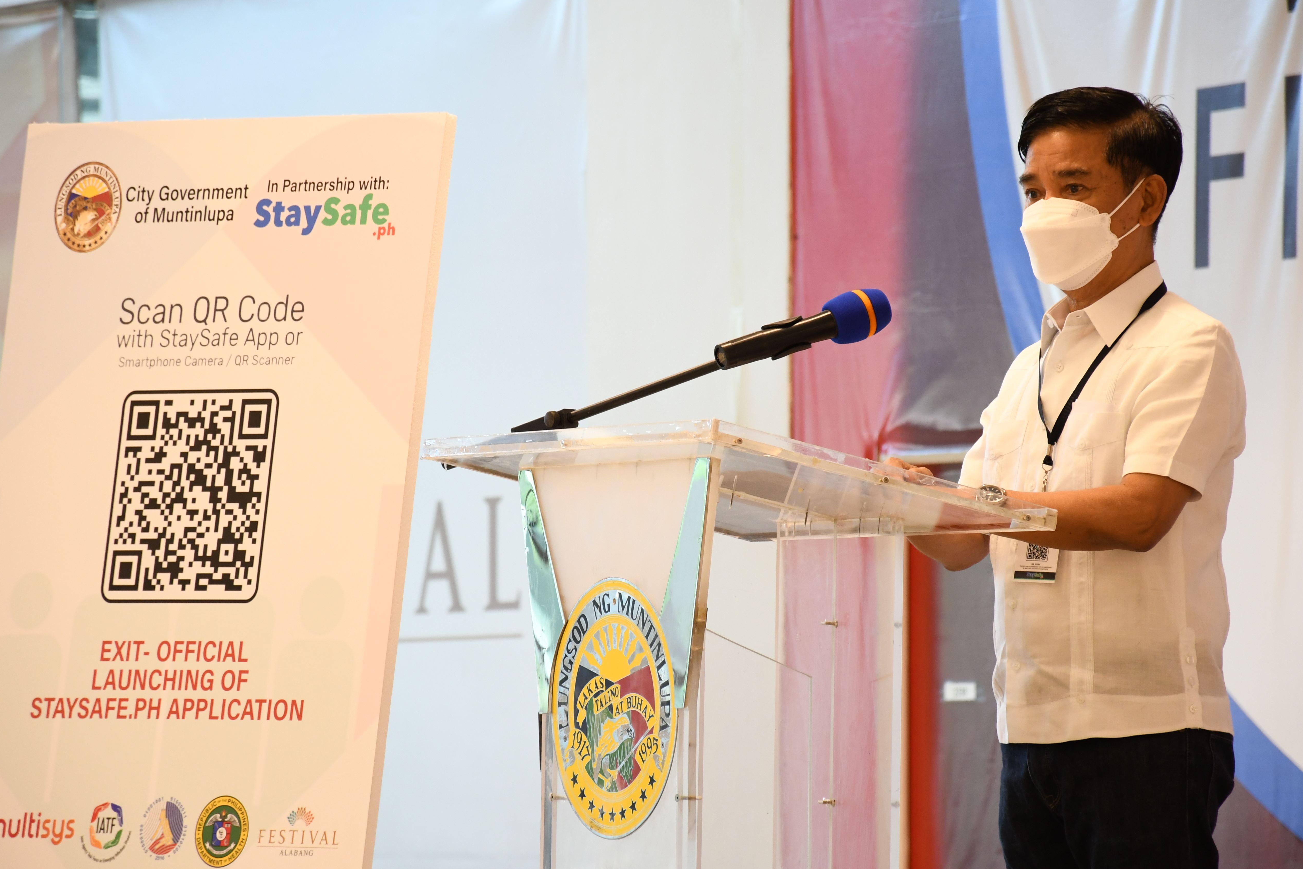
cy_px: 429
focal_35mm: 232
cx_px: 669
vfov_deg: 5.9
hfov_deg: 8.9
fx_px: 8396
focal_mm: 140
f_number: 5.6
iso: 1000
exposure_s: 1/60
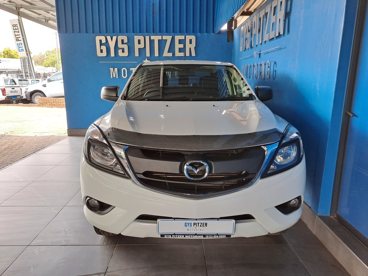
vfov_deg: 54.9
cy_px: 138
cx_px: 184
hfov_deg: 69.4
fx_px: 266
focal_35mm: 25
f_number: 1.8
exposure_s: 1/100
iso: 50
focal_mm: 4.65
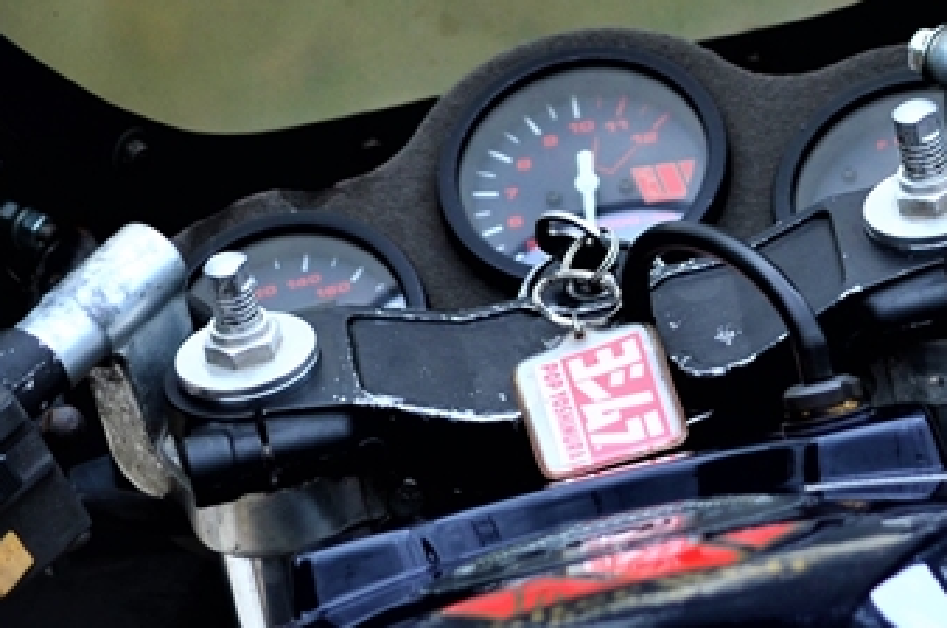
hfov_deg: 2.9
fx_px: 18898
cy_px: 15
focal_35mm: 720
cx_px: 647
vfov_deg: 1.9
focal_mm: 135
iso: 280
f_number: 5.6
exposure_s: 1/500
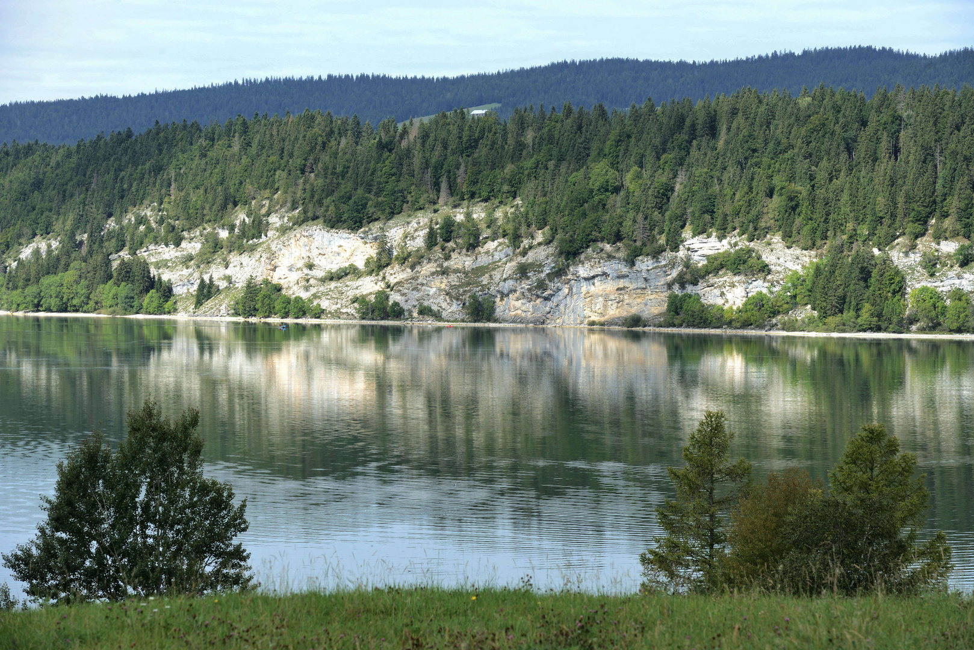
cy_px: 325
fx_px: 3518
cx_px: 487
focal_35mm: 130
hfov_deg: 15.8
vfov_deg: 10.6
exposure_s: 1/500
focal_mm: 130
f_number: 11
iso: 500
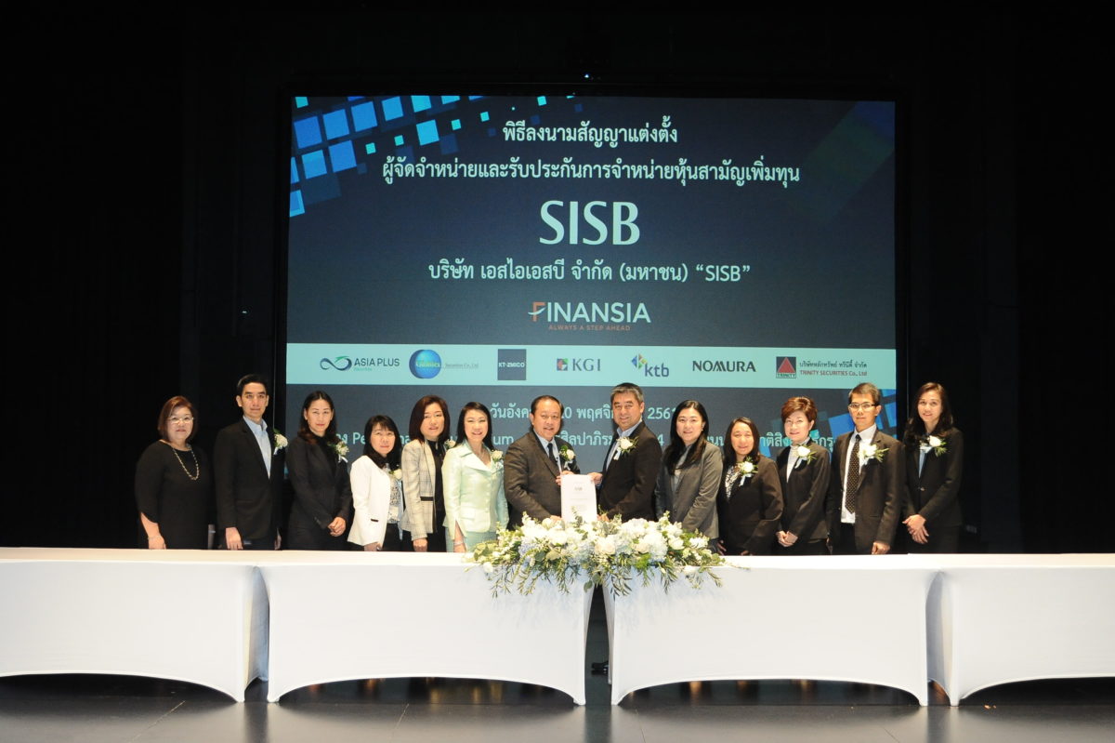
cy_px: 372
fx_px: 1486
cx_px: 558
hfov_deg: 41.1
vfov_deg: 28.1
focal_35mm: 48
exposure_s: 1/160
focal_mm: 48
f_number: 5
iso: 6400
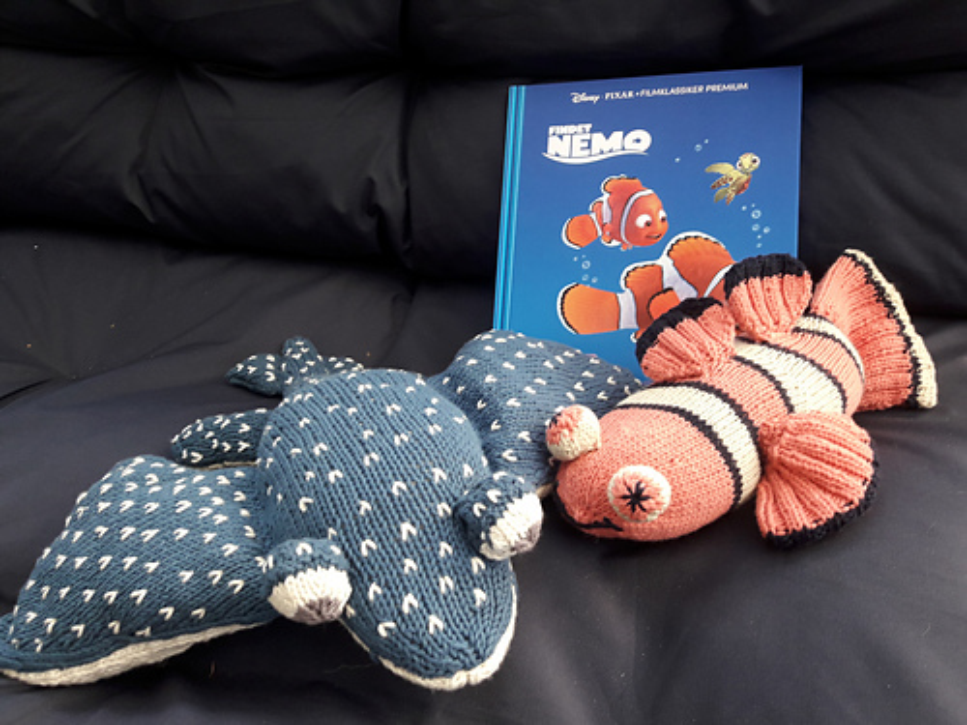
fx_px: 782
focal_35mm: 28
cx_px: 484
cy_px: 362
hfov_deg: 63.4
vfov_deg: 49.7
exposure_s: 1/50
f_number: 1.9
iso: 64
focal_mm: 3.7
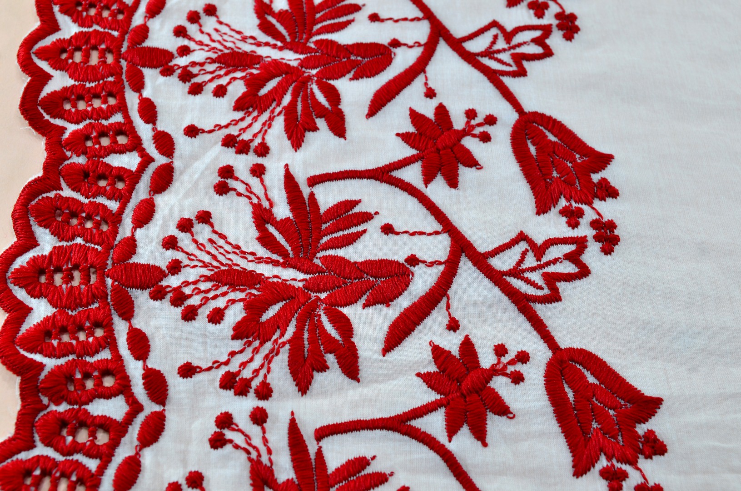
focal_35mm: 57
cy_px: 246
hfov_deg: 35.1
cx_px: 370
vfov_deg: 23.7
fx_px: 1171
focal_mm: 38
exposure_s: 1/100
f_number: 11
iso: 125
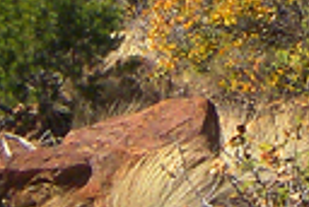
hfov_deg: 10.2
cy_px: -493
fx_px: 1712
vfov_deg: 6.2
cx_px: 321
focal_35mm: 199
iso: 100
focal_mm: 5
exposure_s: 1/80
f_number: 8
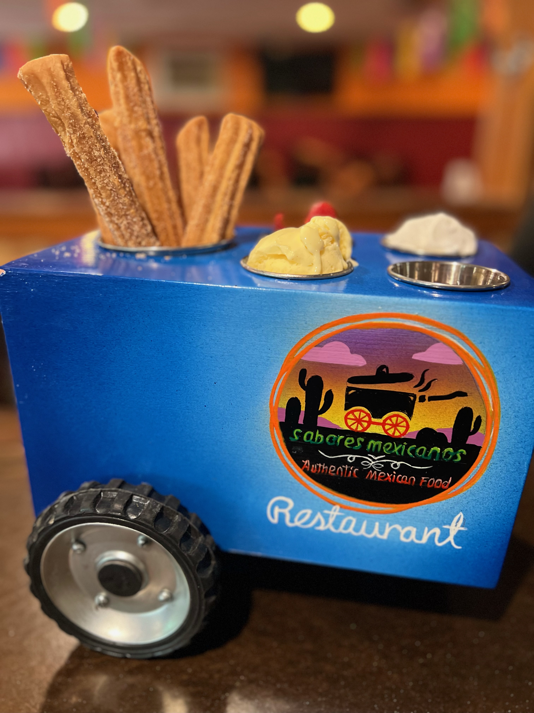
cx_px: 267
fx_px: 535
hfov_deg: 53.1
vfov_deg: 67.3
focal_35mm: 26
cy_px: 356
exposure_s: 1/60
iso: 400
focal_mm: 5.7
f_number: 1.5
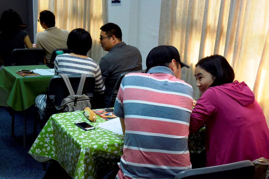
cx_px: 134
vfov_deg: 27.5
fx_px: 366
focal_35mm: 49
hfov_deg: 40.3
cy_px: 90
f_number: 4.5
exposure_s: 1/60
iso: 1250
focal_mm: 18.4
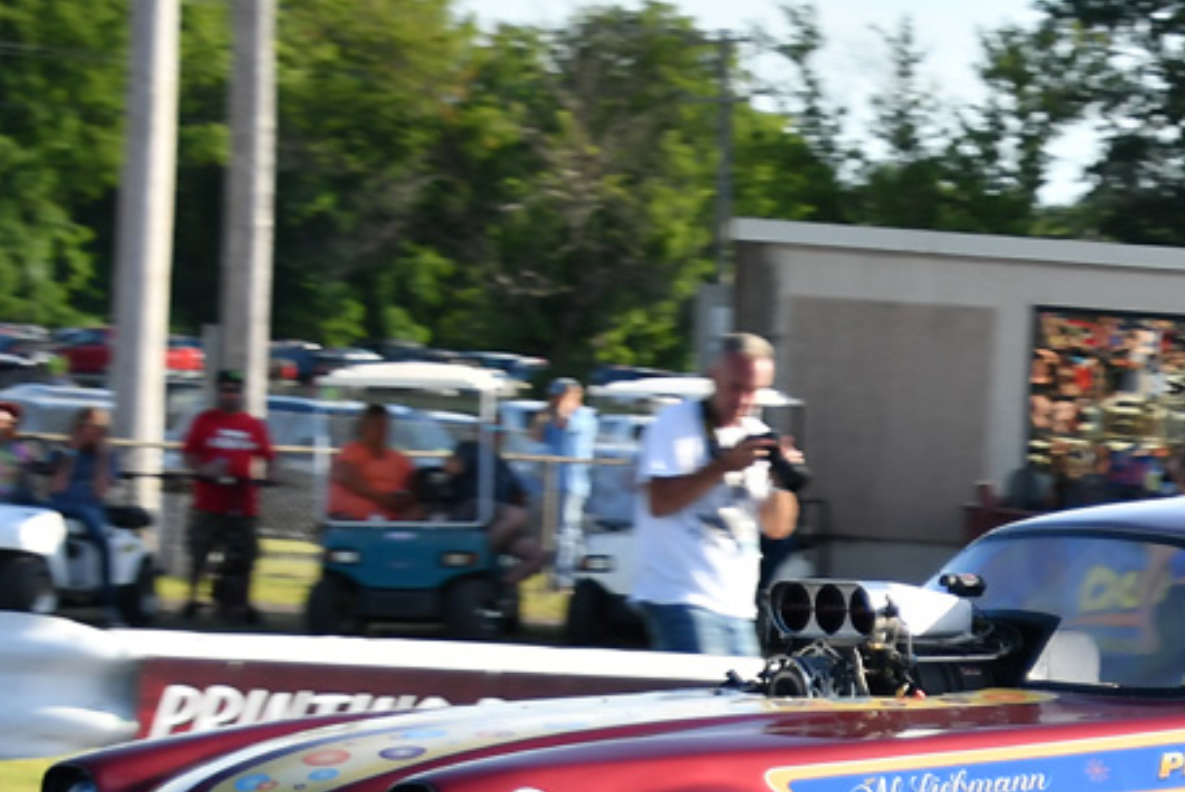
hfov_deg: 13.9
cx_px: 1198
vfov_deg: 9.4
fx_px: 4776
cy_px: 710
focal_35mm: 145
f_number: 4.5
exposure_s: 1/800
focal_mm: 44
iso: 160
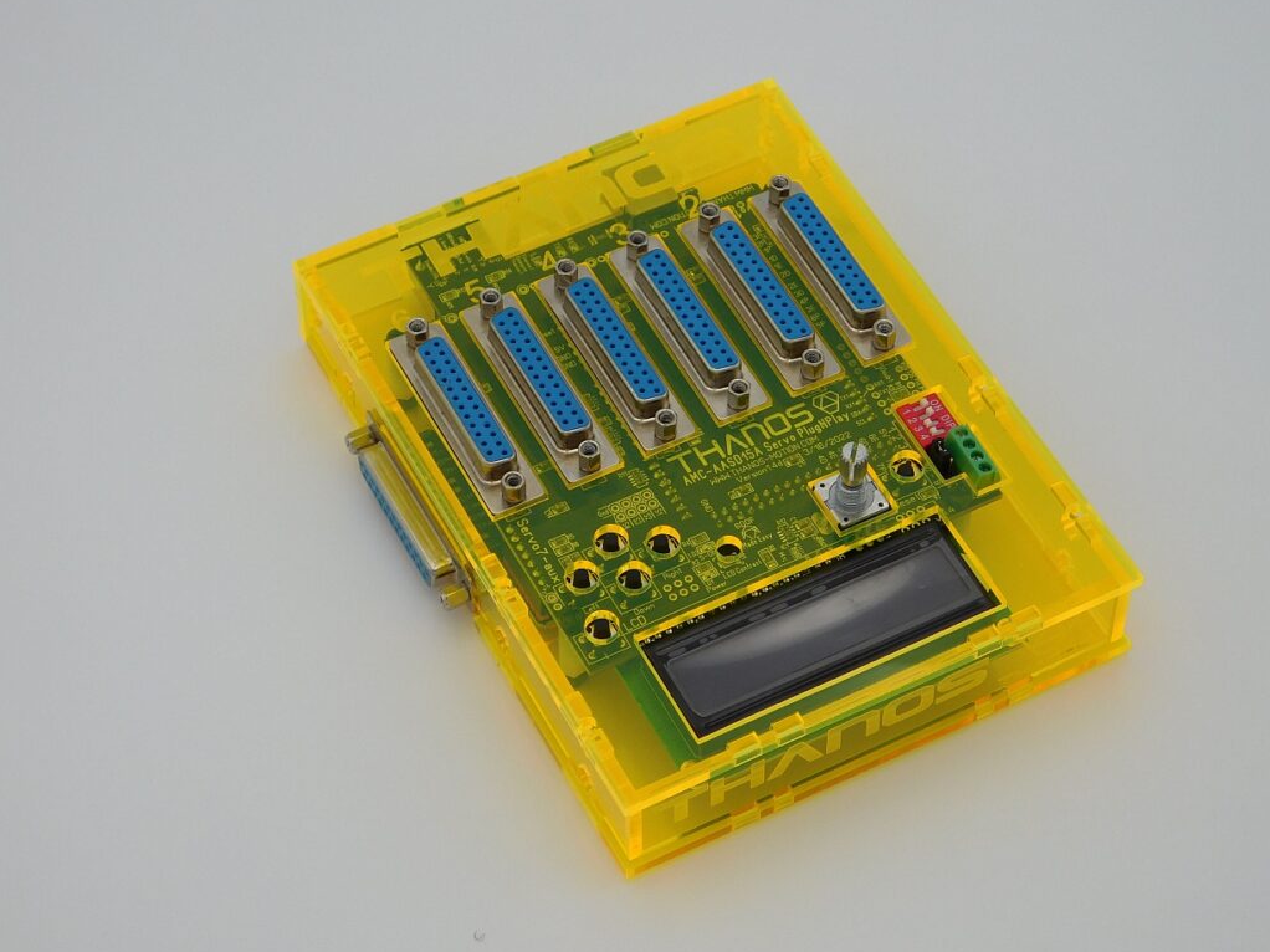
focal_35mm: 95
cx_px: 662
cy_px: 461
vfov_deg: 15.6
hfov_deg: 20.7
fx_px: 3485
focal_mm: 16.1
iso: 125
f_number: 4.5
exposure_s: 1/320
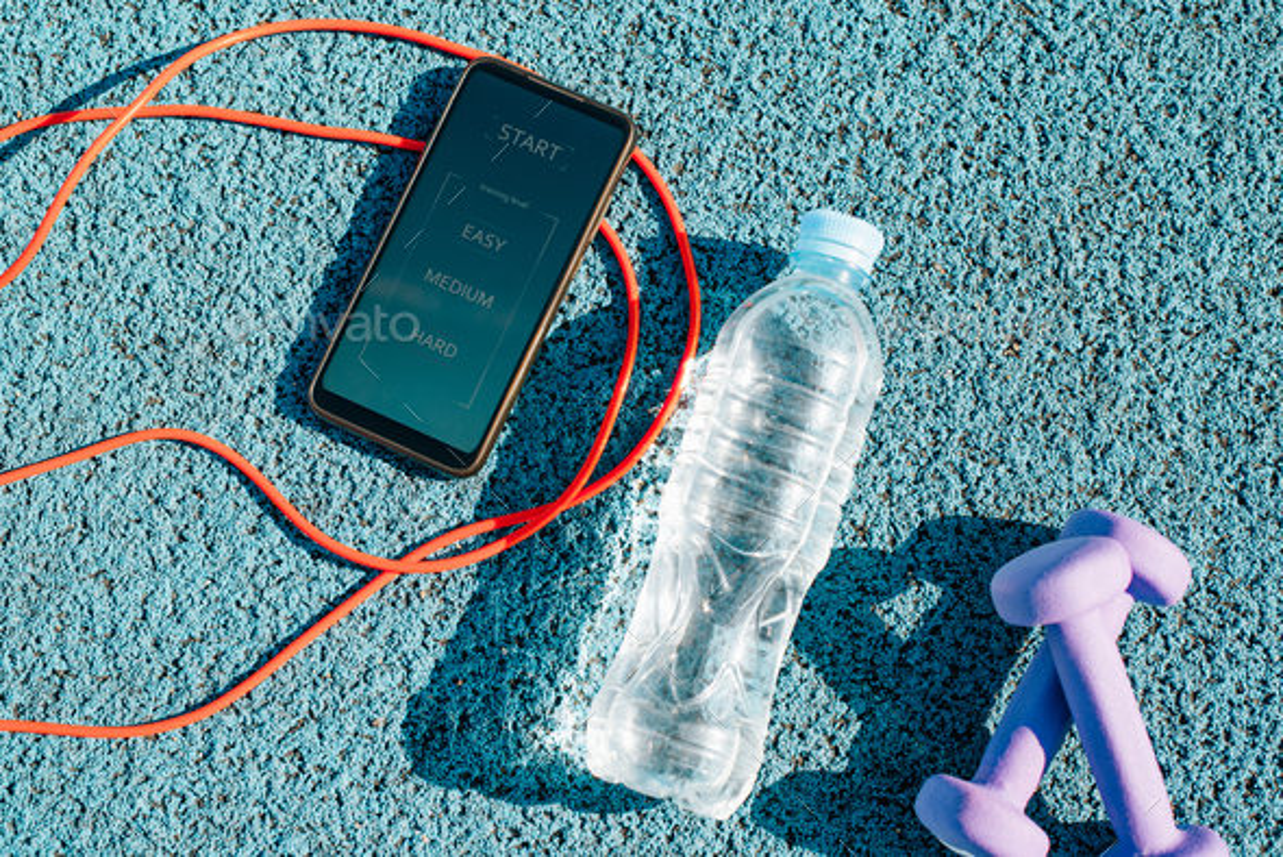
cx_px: 642
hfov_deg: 39.6
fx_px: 1783
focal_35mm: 50
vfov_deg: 27.0
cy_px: 428
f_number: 5.6
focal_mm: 50
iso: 100
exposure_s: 1/250
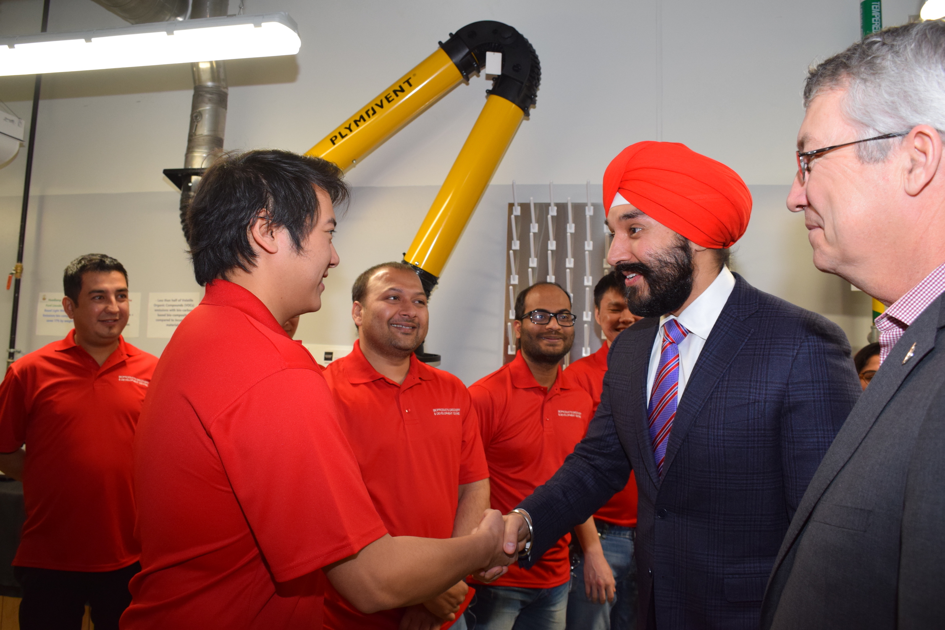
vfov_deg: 47.9
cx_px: 472
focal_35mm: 27
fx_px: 709
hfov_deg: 67.4
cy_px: 315
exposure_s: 1/100
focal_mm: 18
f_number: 5
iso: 800
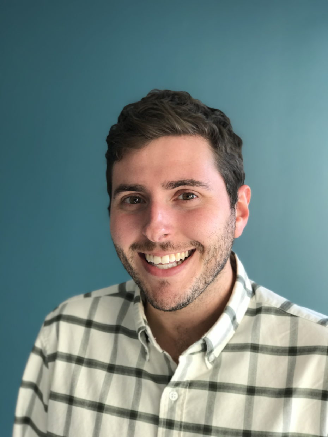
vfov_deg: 33.8
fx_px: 720
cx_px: 164
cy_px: 218
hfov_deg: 25.7
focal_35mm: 57
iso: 40
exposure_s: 1/60
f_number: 2.8
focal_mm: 6.6
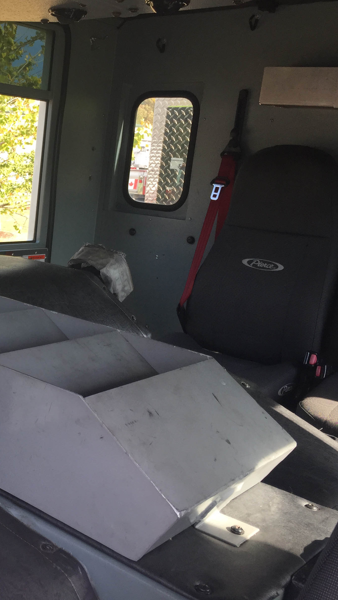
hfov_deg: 25.8
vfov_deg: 47.4
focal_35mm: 43
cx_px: -29
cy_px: 296
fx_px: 685
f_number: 2.2
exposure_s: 1/230
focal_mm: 4.15
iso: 32
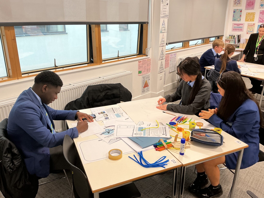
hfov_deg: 61.7
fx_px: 221
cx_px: 132
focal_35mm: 29
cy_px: 99
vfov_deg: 48.2
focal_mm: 3
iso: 50
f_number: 1.8
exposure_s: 1/60
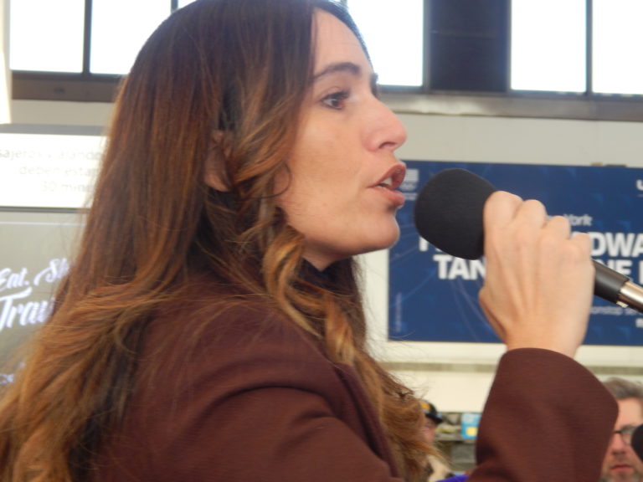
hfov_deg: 22.8
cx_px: 322
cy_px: 241
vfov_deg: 17.2
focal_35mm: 86
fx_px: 1597
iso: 180
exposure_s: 1/30
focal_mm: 15.3
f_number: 4.3
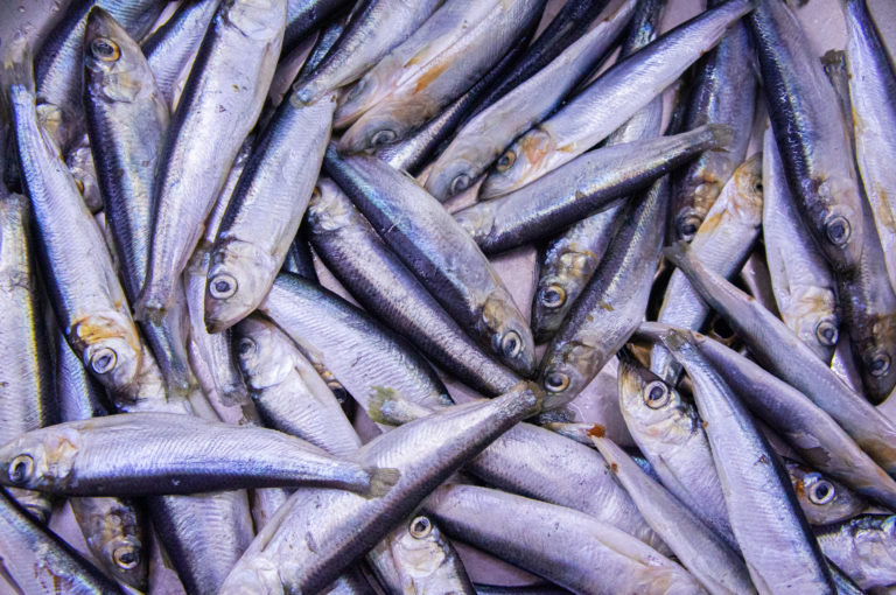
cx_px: 448
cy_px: 298
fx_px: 1044
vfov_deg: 31.8
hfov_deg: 46.5
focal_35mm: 42
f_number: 4
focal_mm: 28
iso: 1600
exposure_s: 1/60
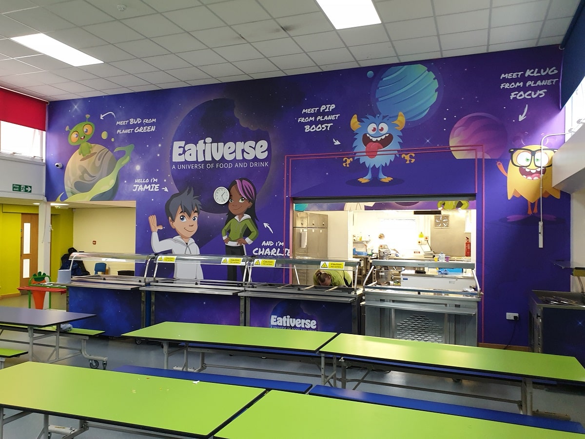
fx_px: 439
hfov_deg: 67.3
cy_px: 220
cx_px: 292
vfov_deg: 53.1
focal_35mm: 26
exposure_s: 1/100
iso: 320
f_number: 2.4
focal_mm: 4.3
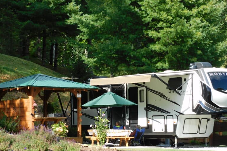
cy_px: 82
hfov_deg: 15.6
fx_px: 826
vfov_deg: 10.5
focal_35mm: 131
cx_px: 113
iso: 125
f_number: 5
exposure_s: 1/200
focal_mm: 22.4
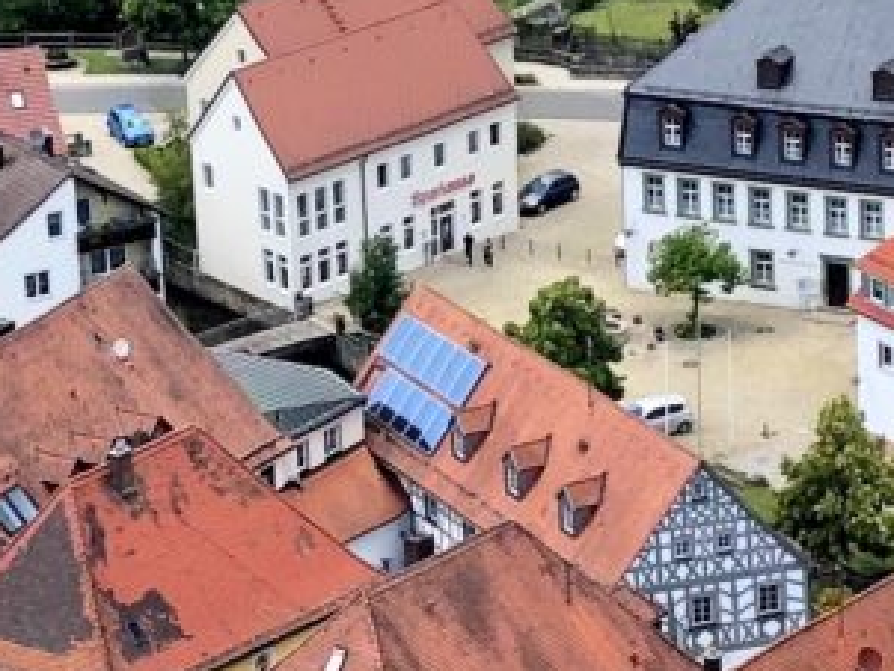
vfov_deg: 8.0
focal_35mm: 186
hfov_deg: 10.6
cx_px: 395
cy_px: 386
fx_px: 4806
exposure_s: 1/340
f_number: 1.8
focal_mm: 3.99
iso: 20
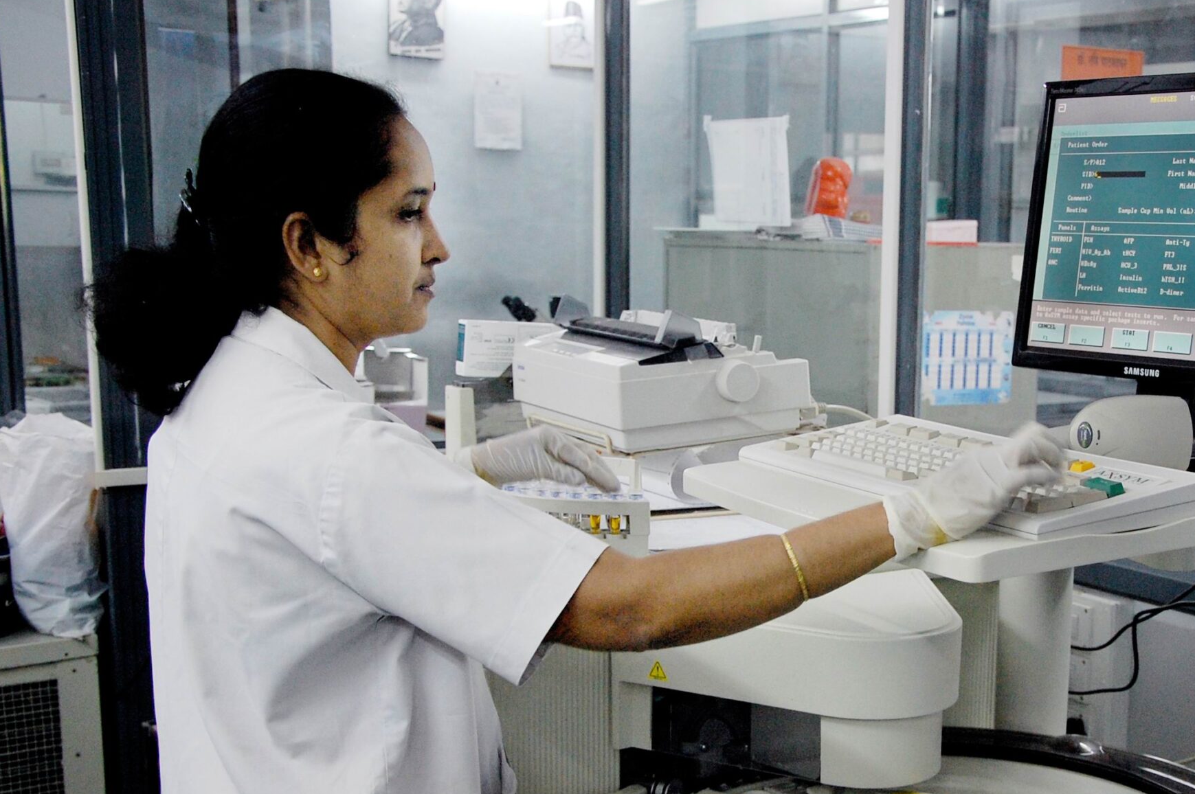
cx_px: 831
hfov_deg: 37.0
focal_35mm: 53
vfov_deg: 25.3
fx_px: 1758
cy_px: 534
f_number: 4
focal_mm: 24
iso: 720
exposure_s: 1/30
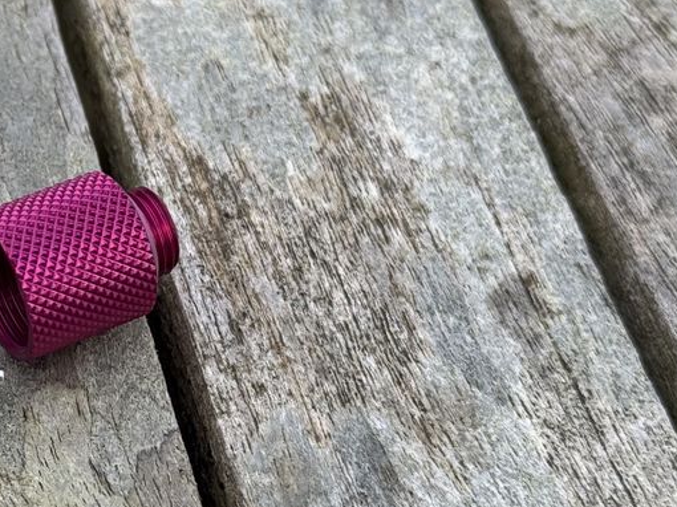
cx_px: 23
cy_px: 275
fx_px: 2209
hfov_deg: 17.1
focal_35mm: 113
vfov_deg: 13.1
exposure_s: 1/243
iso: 64
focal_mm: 6.76
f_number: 1.78
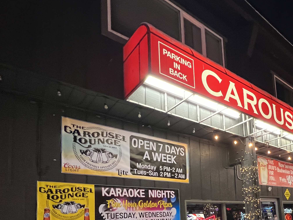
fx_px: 220
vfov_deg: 47.5
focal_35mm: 26
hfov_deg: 62.7
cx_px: 226
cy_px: 199
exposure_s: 1/60
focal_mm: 1.57
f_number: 1.8
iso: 640
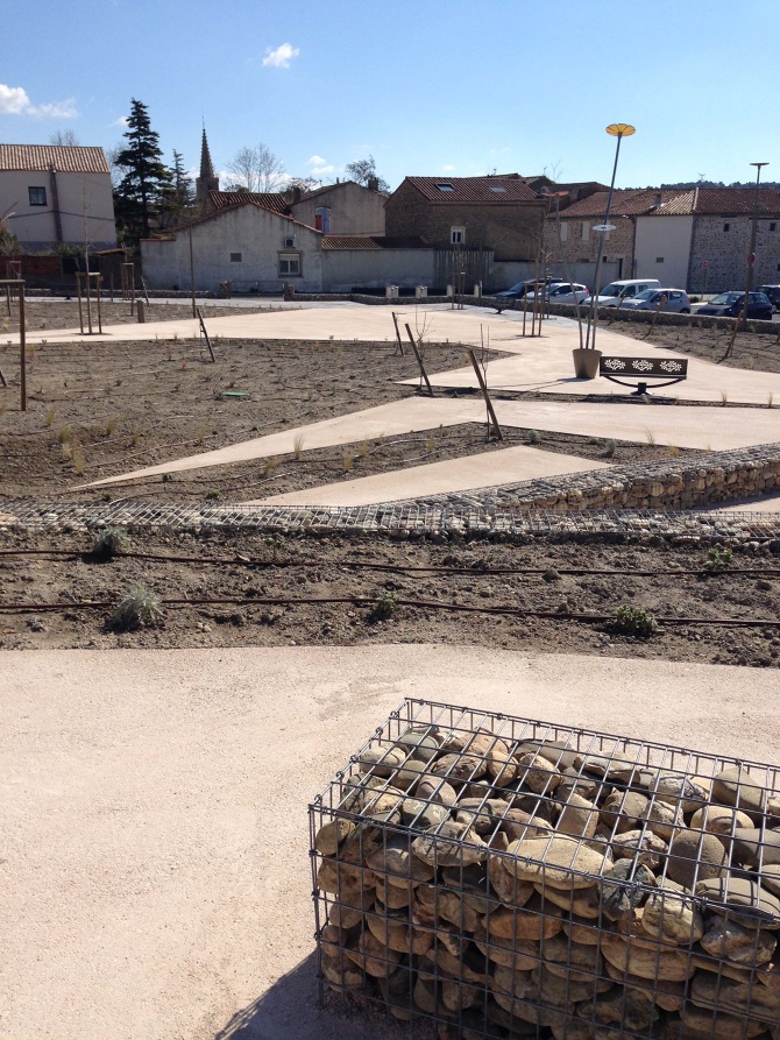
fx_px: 991
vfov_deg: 55.3
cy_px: 520
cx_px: 390
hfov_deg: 43.0
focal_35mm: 33
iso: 50
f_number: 2.4
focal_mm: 4.12
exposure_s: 1/2358
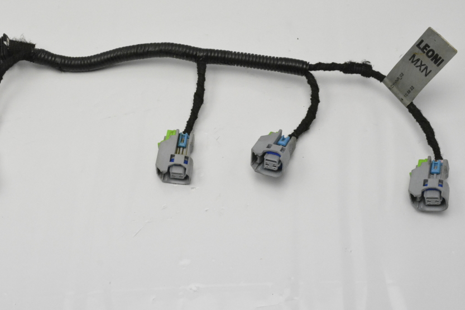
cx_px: 200
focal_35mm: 59
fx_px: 762
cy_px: 127
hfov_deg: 33.9
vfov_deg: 23.0
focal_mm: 32
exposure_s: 1/500
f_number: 11
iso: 6400
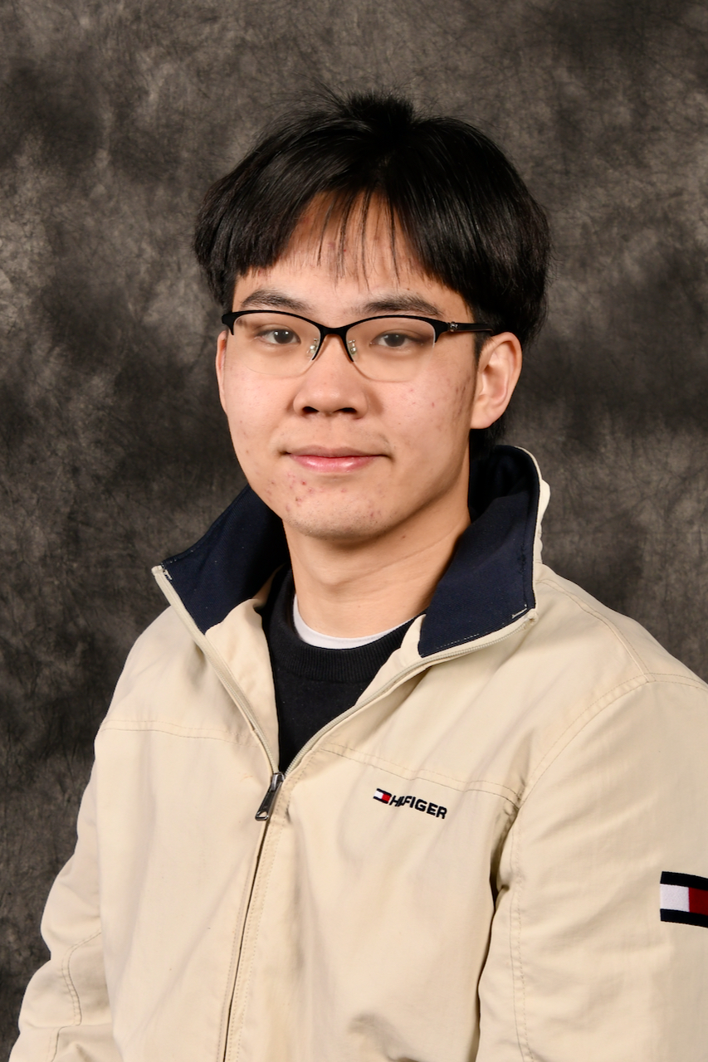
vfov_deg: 21.9
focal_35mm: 93
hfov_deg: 14.7
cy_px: 531
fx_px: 2744
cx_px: 354
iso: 400
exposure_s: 1/250
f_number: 9
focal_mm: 62
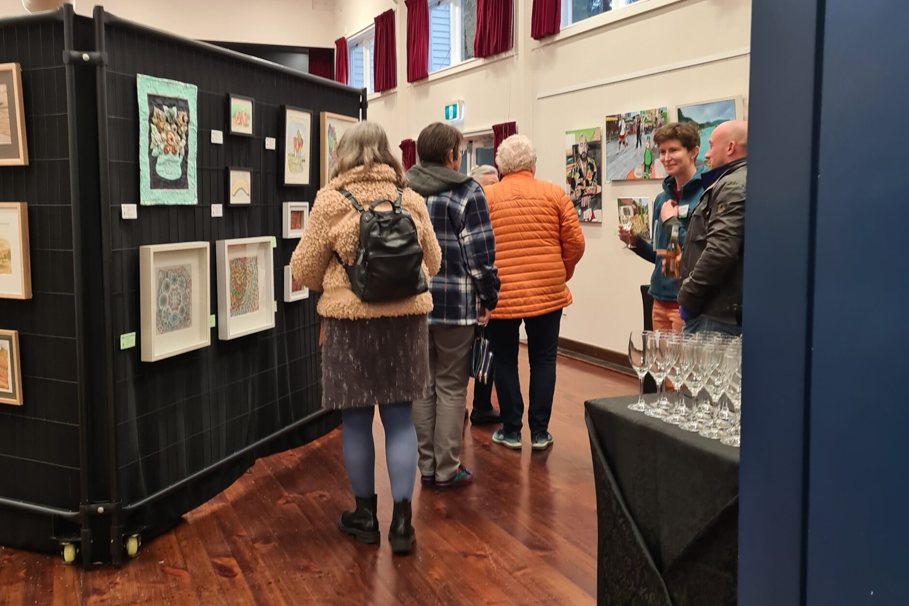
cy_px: 273
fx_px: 934
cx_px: 446
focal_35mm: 37
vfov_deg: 35.9
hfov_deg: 51.9
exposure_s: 1/50
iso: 160
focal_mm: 5.4
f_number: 1.8
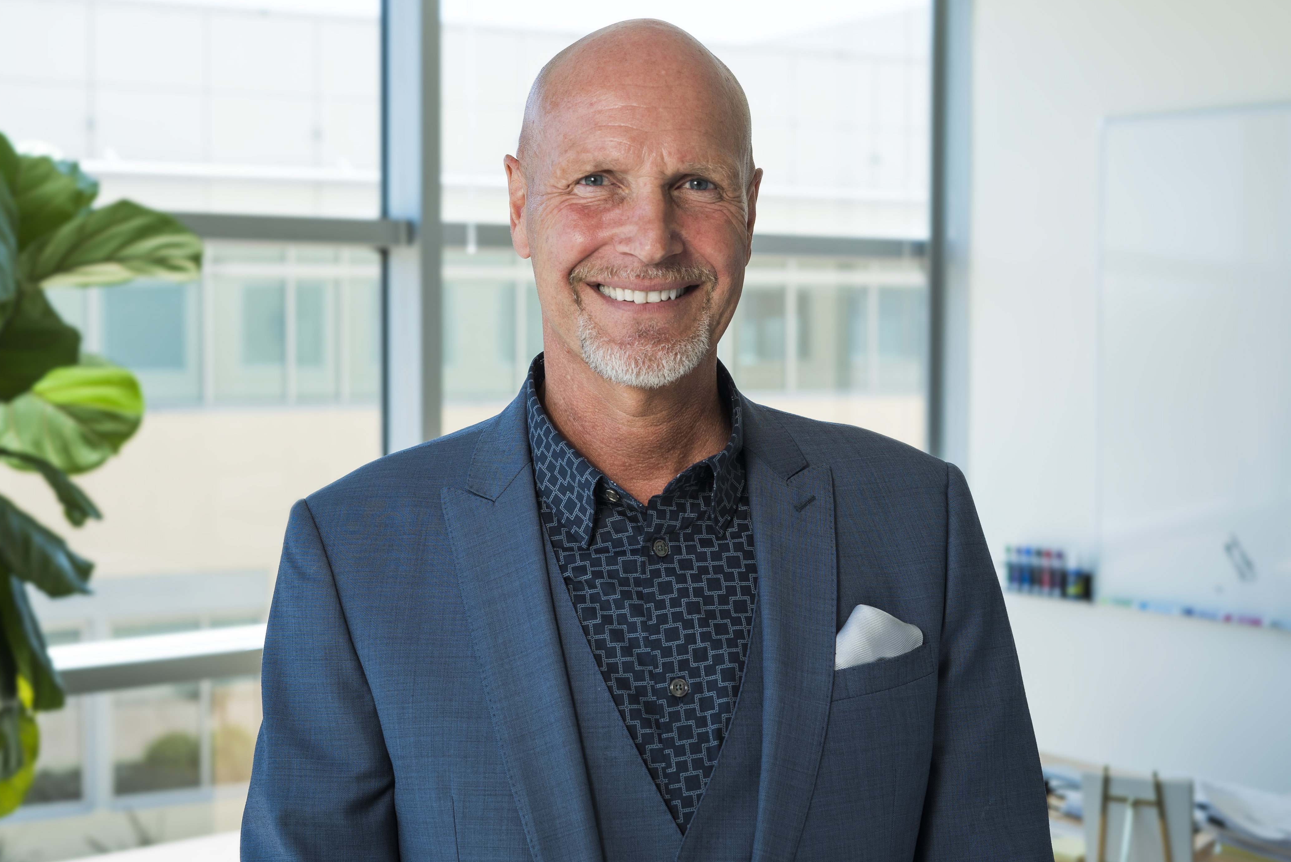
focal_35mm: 51
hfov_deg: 38.9
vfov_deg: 26.5
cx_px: 649
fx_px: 1830
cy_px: 430
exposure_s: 1/100
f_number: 5
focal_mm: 50
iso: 100
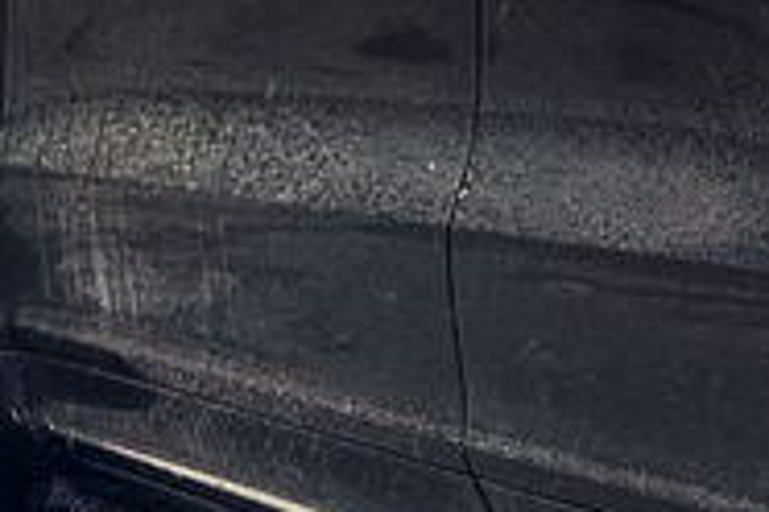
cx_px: 1852
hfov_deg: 10.2
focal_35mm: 174
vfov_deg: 7.8
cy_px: -190
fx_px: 3717
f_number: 1.5
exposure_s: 1/280
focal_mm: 5.7
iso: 40
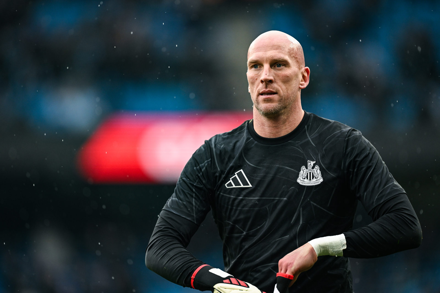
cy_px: 146
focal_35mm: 400
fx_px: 4889
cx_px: 220
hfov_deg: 5.2
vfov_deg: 3.4
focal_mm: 400
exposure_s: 1/1600
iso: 1250
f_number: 2.8
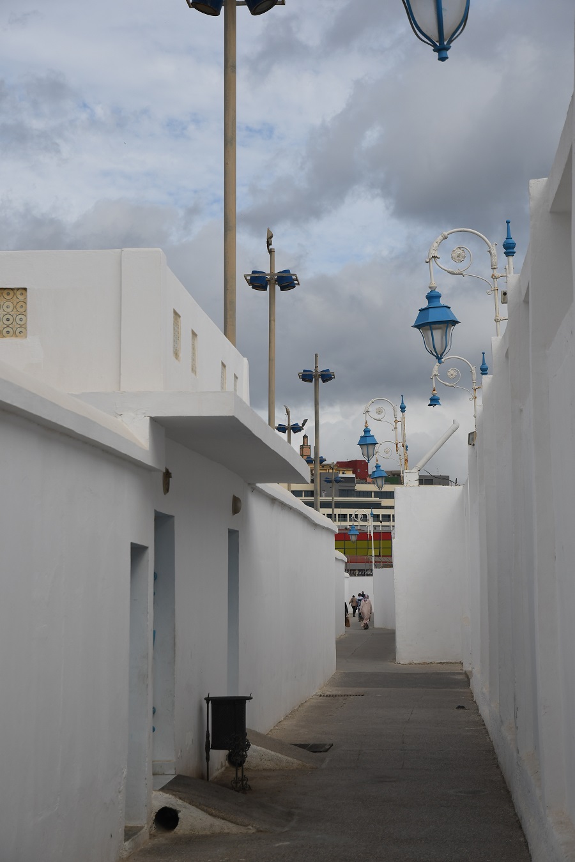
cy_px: 431
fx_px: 1581
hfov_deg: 20.6
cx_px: 288
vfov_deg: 30.5
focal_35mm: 66
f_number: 5
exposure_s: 1/2000
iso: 200
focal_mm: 44
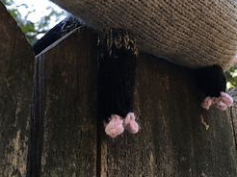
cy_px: 20
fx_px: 404
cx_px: 184
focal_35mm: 59
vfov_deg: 24.1
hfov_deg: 32.0
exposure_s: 1/120
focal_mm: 4.15
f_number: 2.2
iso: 32
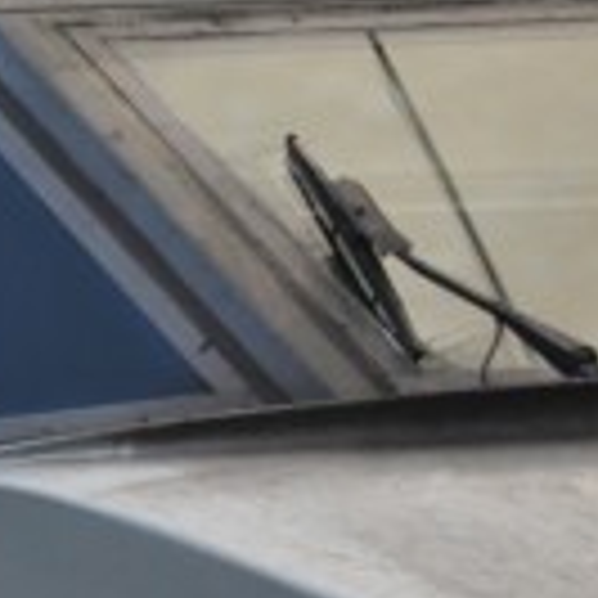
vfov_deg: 5.2
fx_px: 6567
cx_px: -571
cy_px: 926
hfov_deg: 5.1
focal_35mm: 336
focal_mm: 82
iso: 640
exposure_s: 1/160
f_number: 7.1
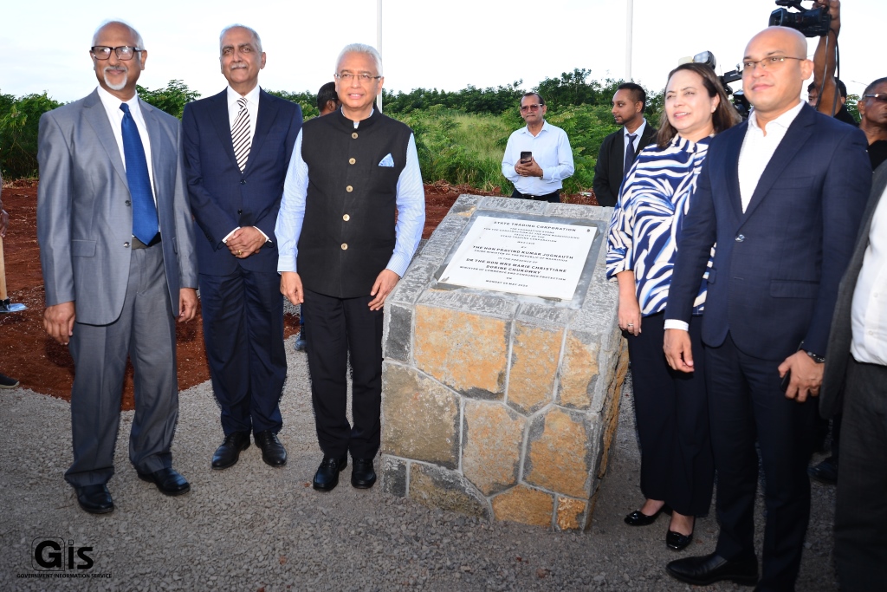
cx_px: 444
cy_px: 296
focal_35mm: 24
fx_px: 591
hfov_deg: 73.7
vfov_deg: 53.1
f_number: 4.5
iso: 200
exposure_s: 1/200
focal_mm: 24
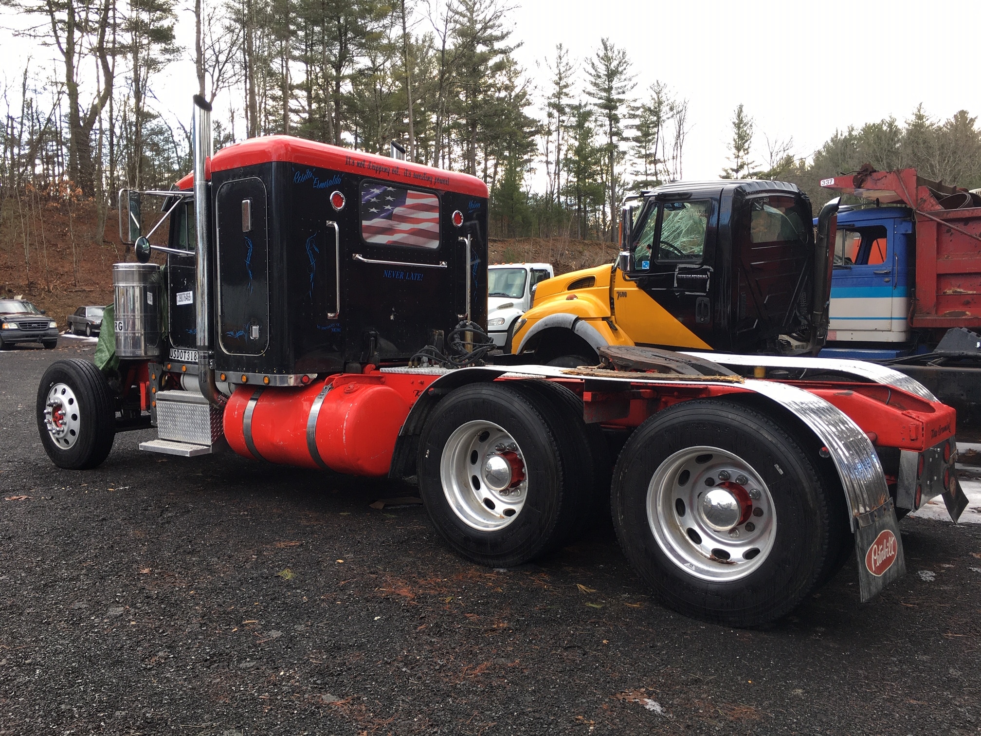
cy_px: 368
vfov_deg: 48.2
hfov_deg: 61.7
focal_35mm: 29
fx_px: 822
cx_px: 490
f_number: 2.2
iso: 25
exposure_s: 1/120
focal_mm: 4.15
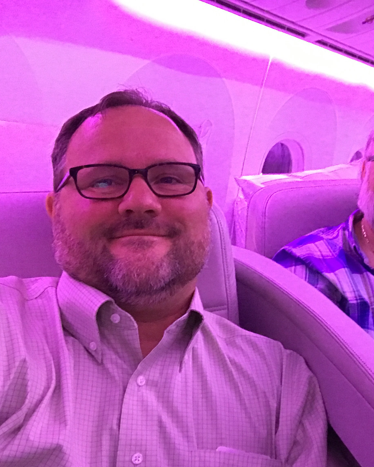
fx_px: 581
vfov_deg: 43.8
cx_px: 310
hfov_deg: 34.4
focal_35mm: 42
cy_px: 236
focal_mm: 2.87
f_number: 2.2
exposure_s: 1/15
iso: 500
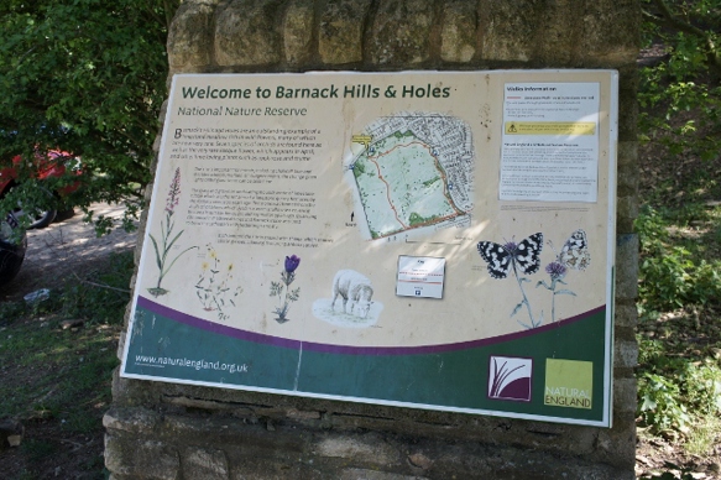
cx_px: 360
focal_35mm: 34
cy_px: 240
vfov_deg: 38.3
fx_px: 691
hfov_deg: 55.1
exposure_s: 1/125
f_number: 6.3
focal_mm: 23
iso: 200
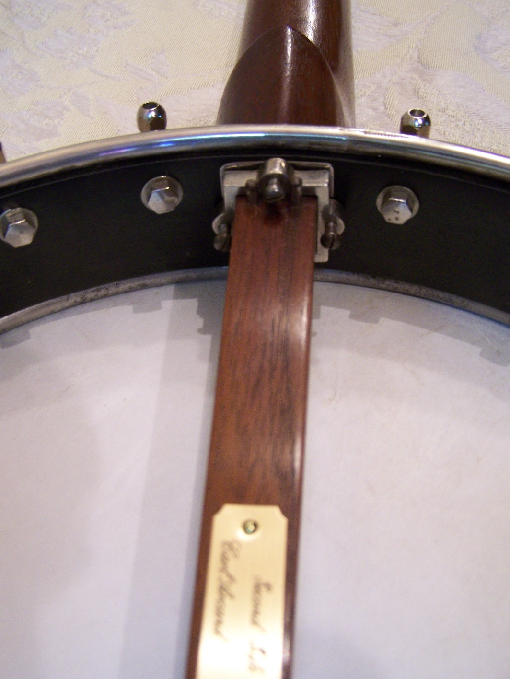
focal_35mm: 38
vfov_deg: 48.9
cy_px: 340
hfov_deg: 37.8
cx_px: 255
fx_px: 746
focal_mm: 6.3
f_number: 2.8
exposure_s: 1/20
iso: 160
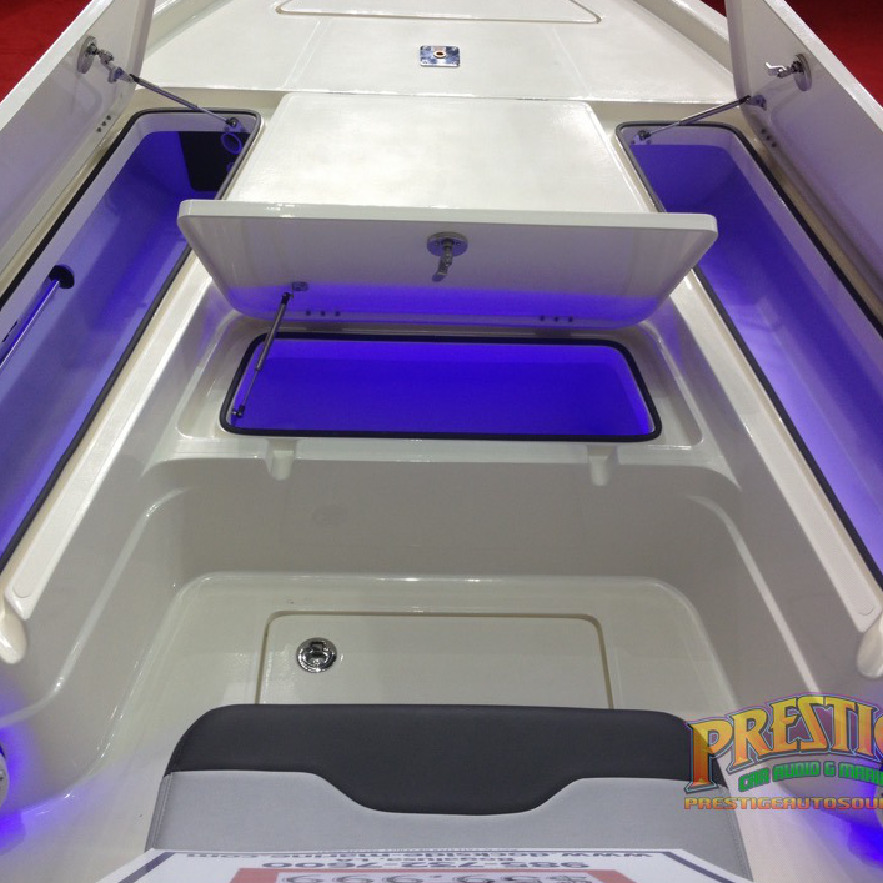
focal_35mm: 42
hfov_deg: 40.0
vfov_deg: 40.0
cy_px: 445
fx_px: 1212
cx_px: 433
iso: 50
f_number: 2.4
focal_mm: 4.28
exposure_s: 1/120
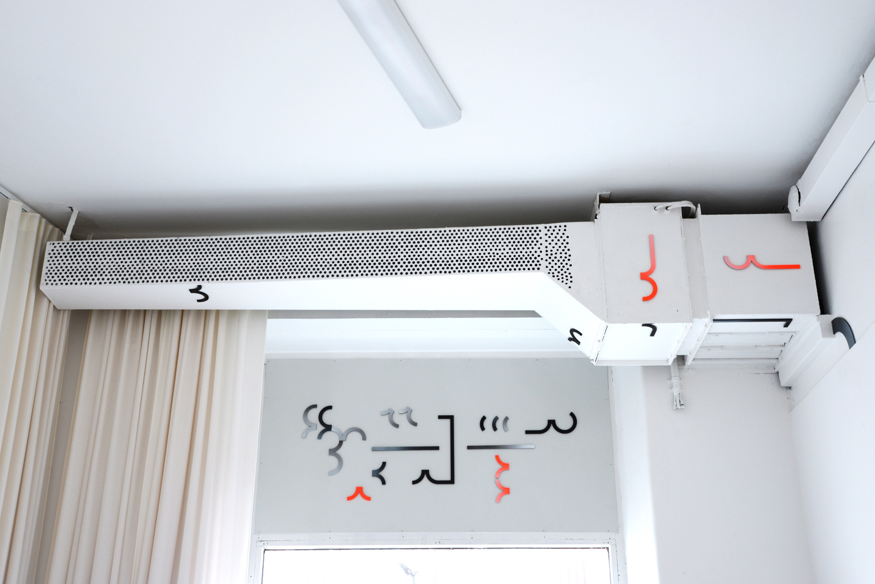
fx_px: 1069
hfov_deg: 44.5
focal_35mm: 44
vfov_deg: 30.5
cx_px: 449
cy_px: 300
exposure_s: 1/15
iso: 400
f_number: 8
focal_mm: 42
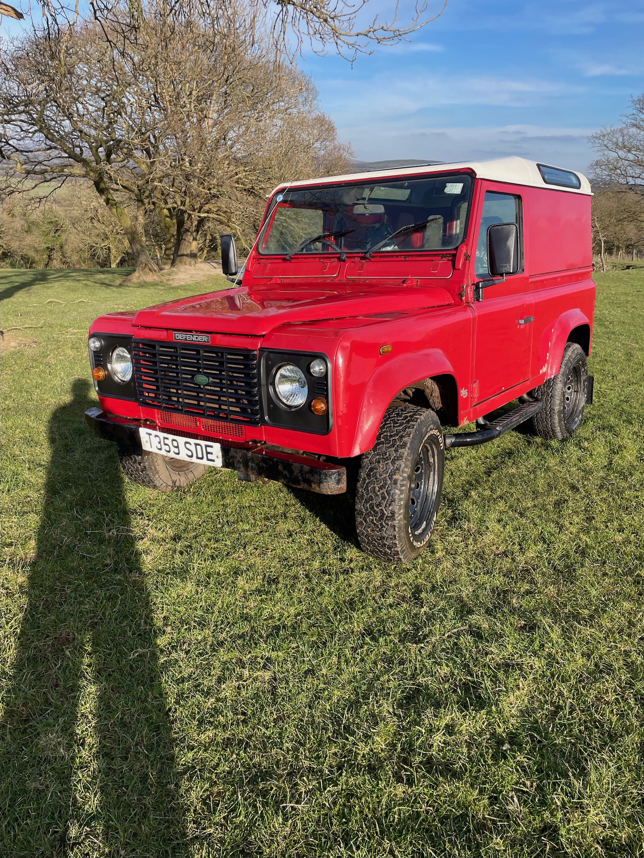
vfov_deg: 67.3
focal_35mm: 26
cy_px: 429
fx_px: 645
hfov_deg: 53.1
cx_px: 322
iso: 32
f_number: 1.6
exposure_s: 1/1383
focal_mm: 4.2
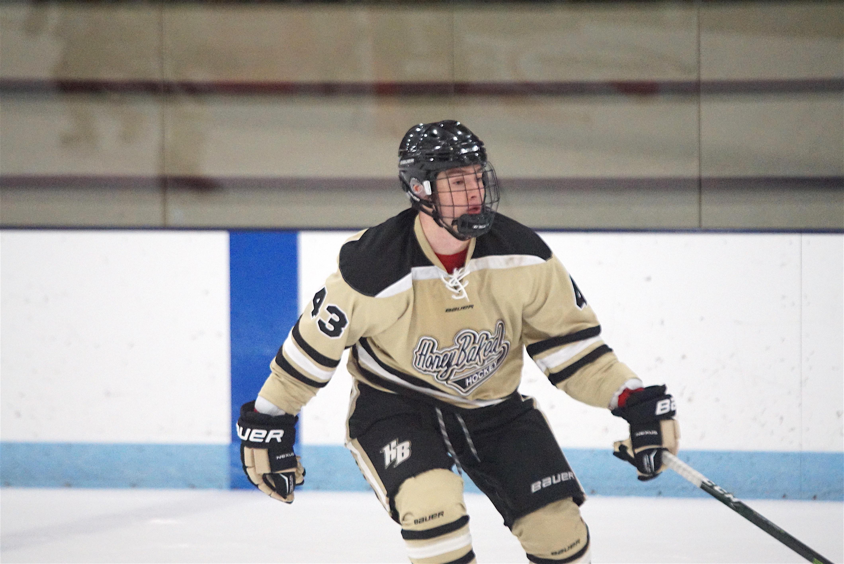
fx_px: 7037
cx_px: 422
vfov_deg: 4.6
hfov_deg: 6.9
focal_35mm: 300
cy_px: 282
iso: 6400
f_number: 2.8
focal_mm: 200
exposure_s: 1/500
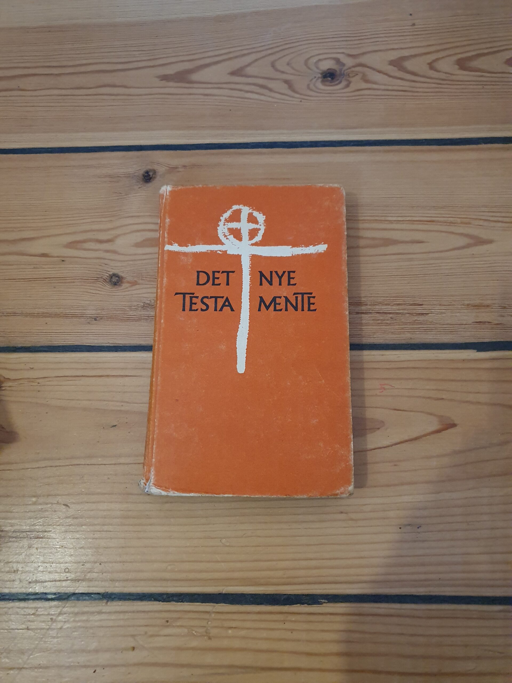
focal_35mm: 26
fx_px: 513
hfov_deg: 53.1
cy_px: 342
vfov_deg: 67.3
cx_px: 256
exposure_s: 1/33
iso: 500
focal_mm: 4.32
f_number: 1.5
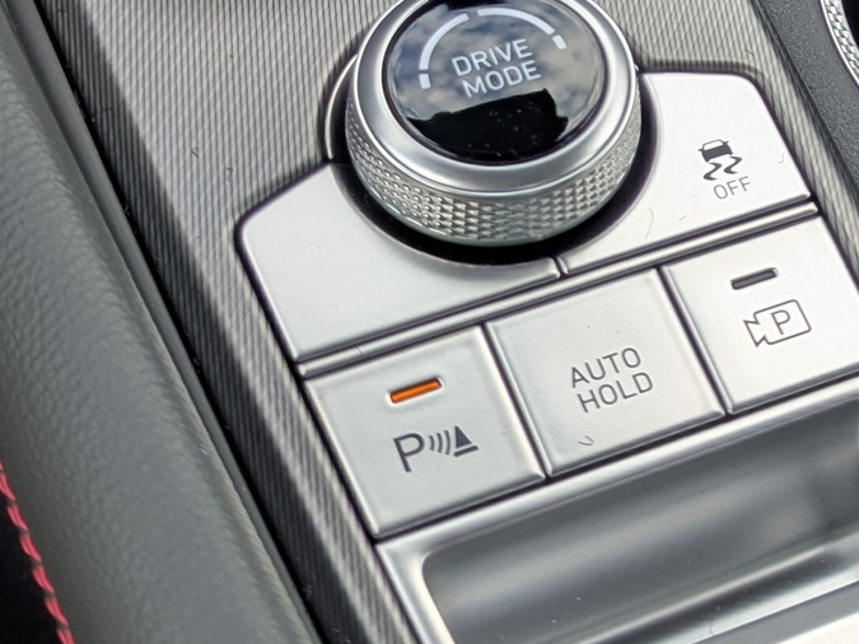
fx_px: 2258
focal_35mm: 91
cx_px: 799
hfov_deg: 21.0
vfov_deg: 15.7
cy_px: -104
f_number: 1.85
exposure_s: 1/284
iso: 41
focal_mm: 6.81
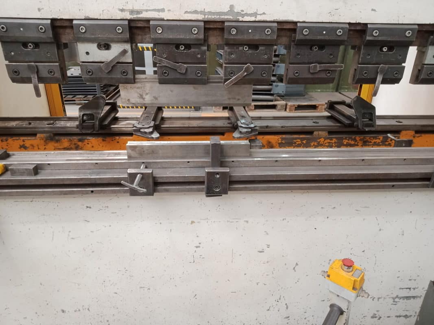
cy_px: 162
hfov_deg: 63.4
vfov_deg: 49.7
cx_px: 217
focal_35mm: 28
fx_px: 351
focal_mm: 3.37
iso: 337
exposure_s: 1/33.3
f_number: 2.2
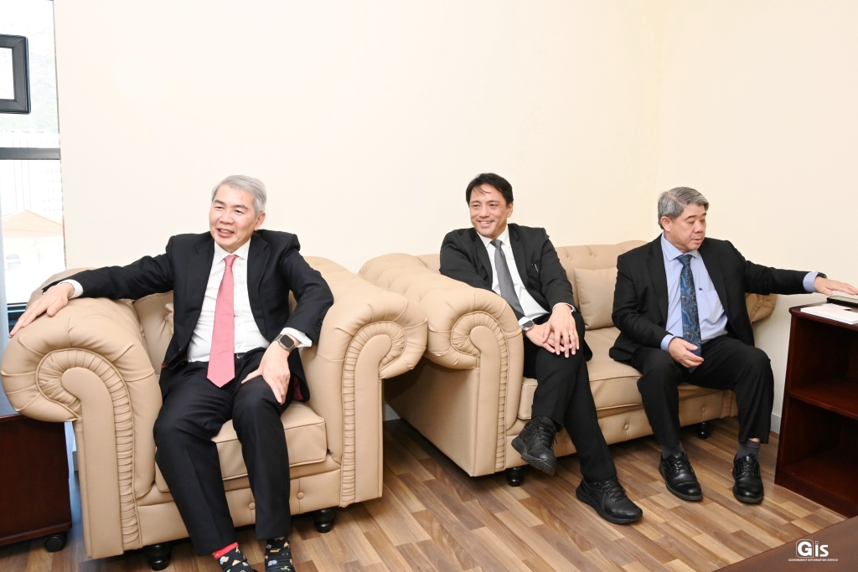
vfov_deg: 29.9
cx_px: 429
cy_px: 286
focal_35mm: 45
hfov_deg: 43.6
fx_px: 1073
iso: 5000
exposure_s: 1/160
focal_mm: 45
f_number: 11
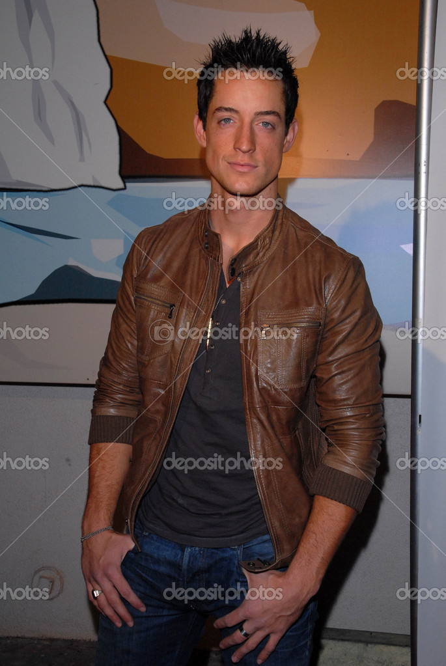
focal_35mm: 51
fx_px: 945
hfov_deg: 26.6
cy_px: 333
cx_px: 223
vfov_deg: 38.8
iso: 400
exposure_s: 1/250
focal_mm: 34
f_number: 9
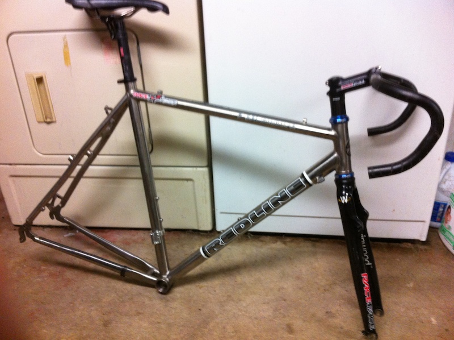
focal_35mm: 35
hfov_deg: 52.7
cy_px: 170
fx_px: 458
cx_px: 227
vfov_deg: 40.6
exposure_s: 1/17
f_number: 2.8
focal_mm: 3.85
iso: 200
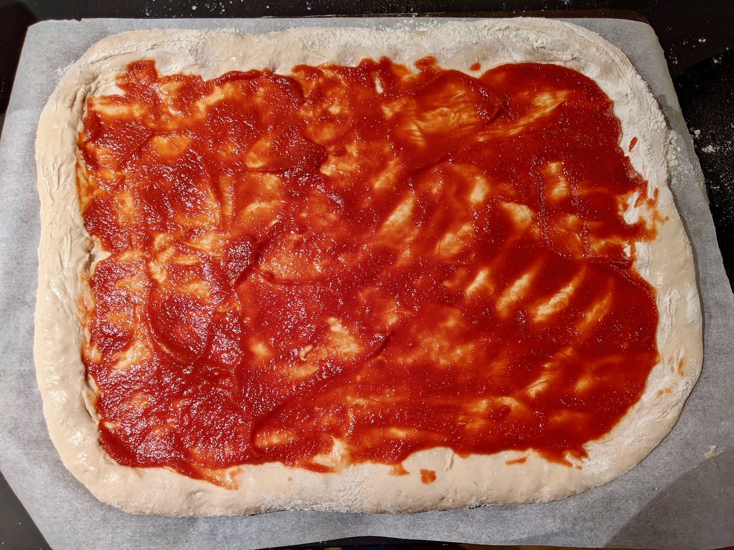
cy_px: 275
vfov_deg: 51.4
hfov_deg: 65.3
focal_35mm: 27
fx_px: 573
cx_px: 367
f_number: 1.8
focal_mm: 4.44
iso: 174
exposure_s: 1/25
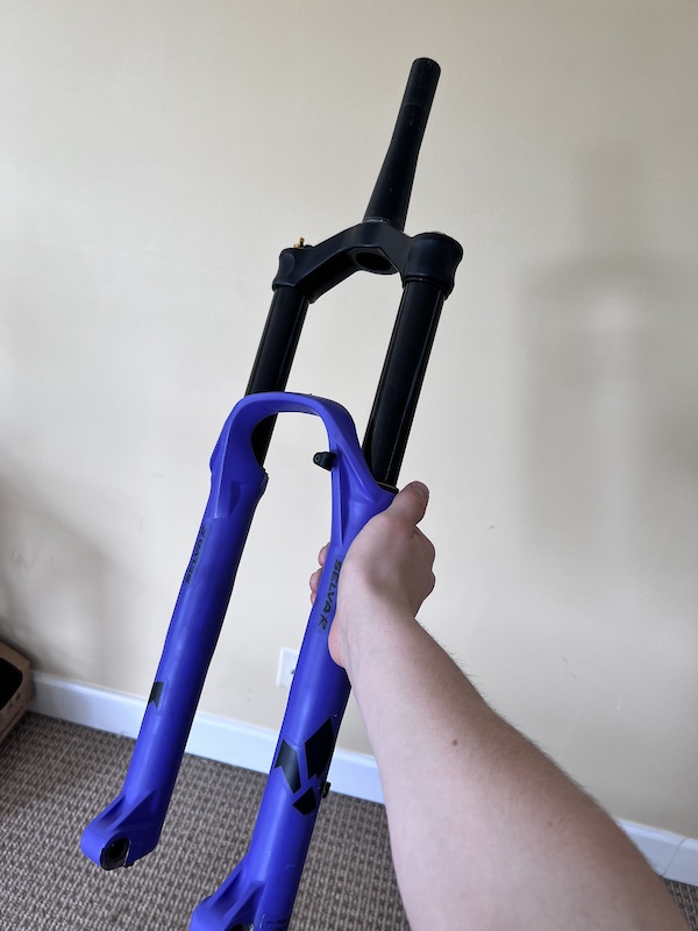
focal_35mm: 26
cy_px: 466
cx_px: 349
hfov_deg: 53.1
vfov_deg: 67.3
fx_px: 699
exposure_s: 1/135
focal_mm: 5.7
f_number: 1.5
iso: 40
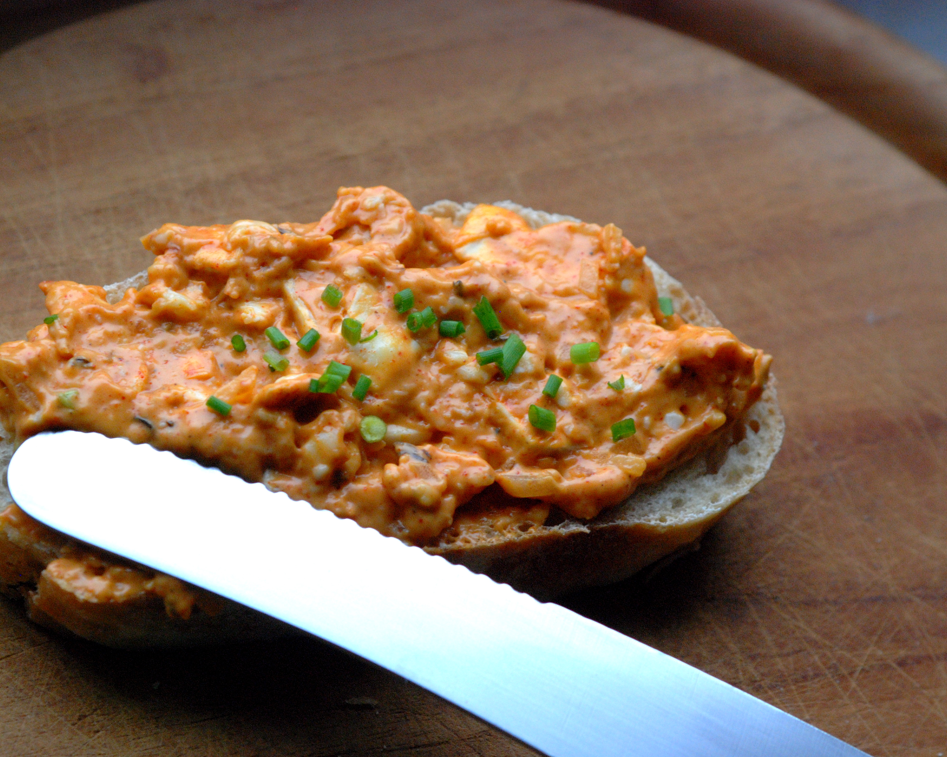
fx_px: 3335
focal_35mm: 119
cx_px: 430
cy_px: 379
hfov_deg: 16.2
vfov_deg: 13.0
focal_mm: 70
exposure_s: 1/40
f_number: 6.3
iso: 640
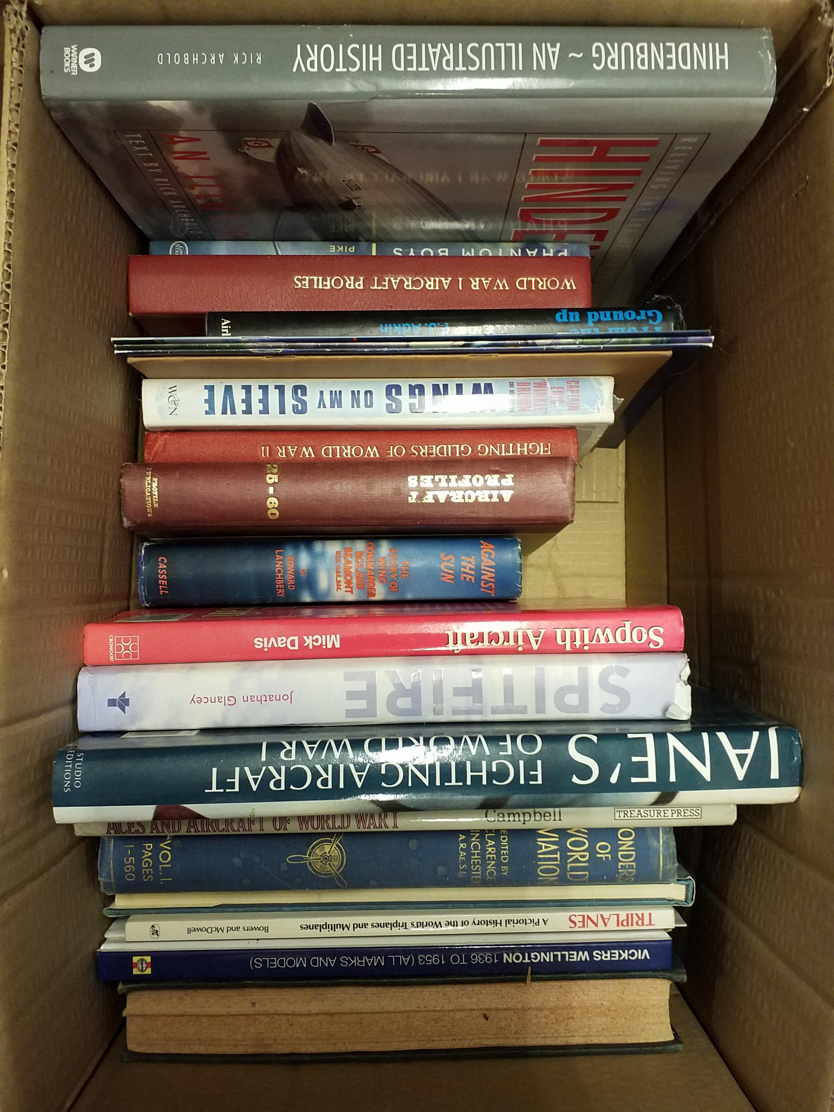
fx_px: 867
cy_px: 556
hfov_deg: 51.4
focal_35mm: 27
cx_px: 417
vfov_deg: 65.3
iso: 200
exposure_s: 1/25
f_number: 1.9
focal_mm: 3.6
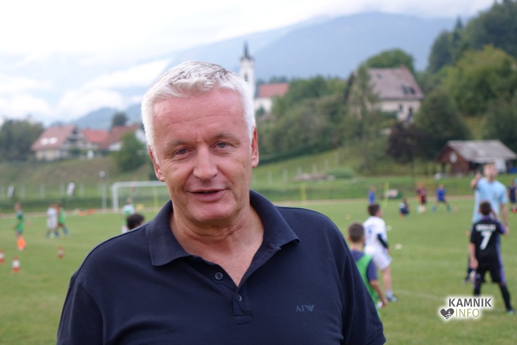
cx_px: 258
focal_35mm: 80
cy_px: 172
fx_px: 1149
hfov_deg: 25.4
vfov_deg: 17.1
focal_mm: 29.37
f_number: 2.8
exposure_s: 1/100
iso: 250
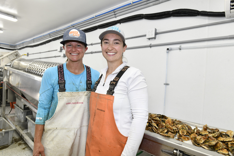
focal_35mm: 22
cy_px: 78
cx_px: 117
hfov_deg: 78.6
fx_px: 143
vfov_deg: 57.2
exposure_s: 1/125
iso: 640
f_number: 6.3
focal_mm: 22
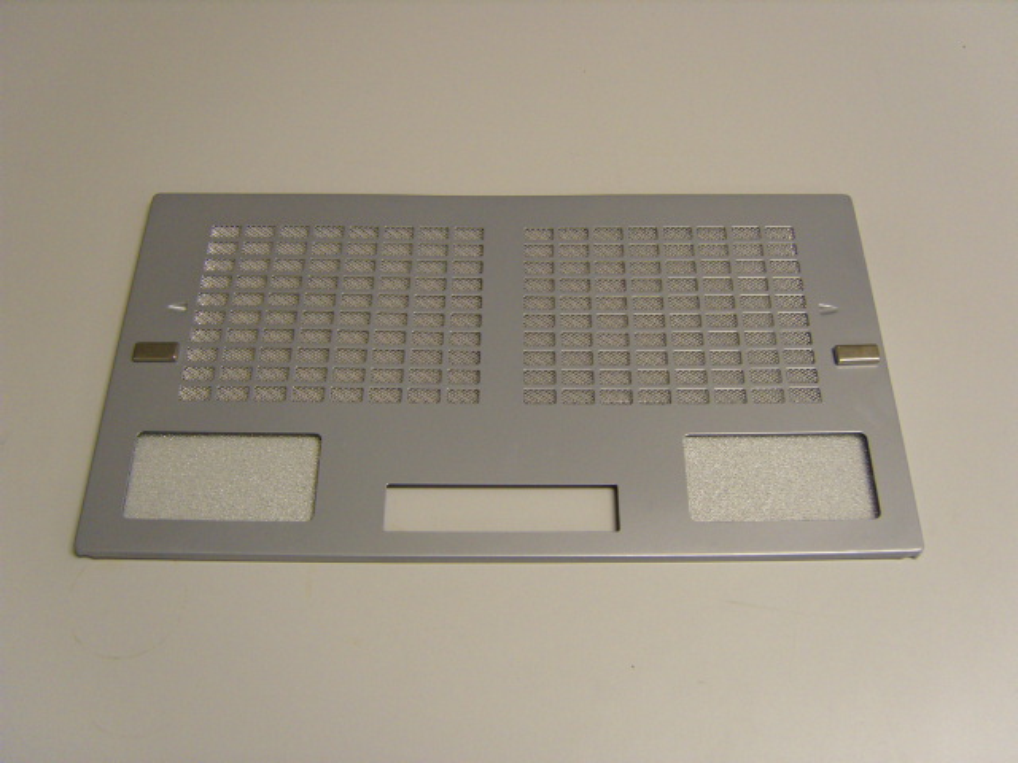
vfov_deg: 40.7
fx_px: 1029
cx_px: 509
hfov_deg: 52.6
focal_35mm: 35
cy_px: 382
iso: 200
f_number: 2.8
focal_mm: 7.4
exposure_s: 1/20
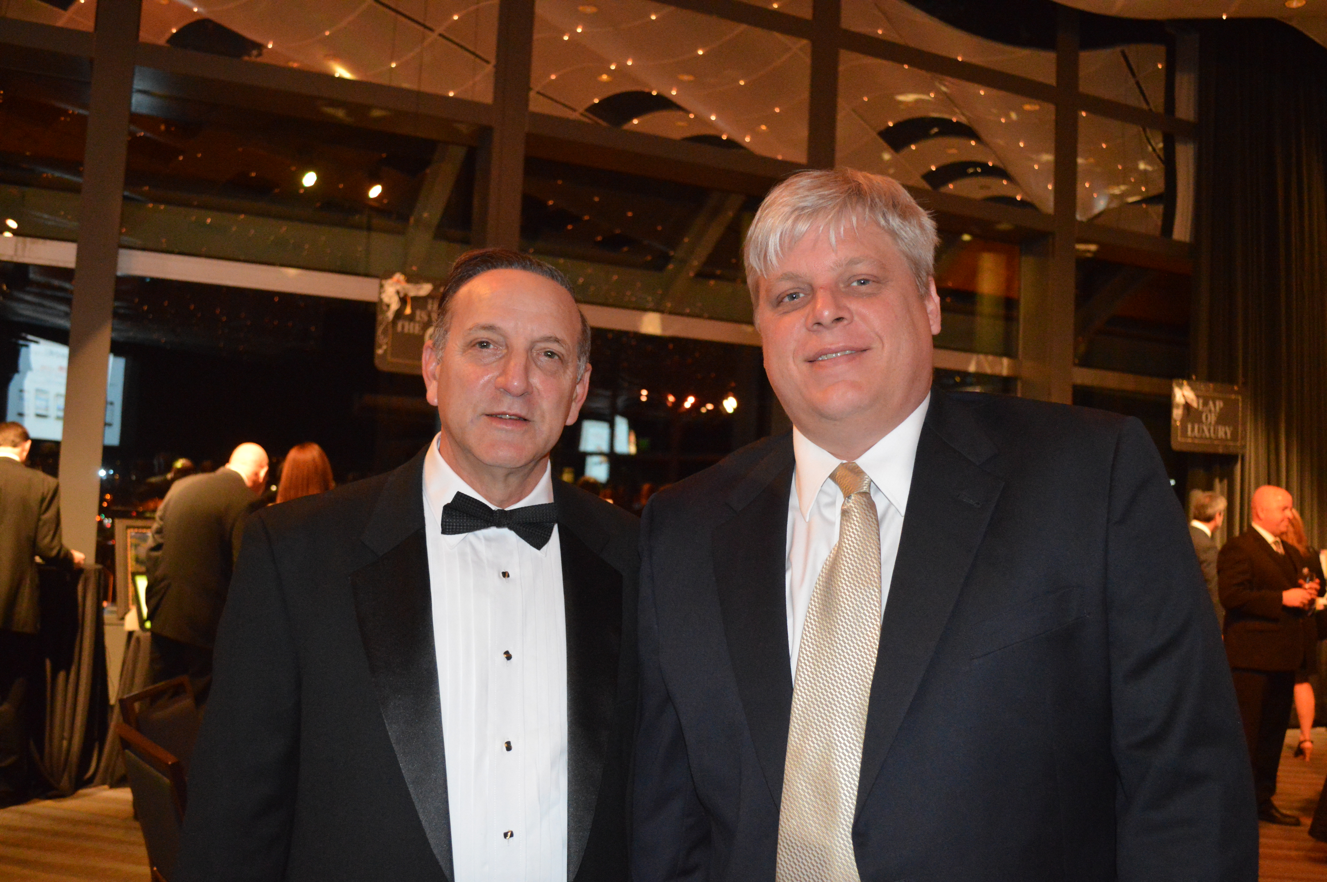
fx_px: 1215
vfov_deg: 39.9
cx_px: 664
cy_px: 441
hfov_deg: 57.3
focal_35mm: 33
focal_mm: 22
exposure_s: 1/60
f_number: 3.8
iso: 3200
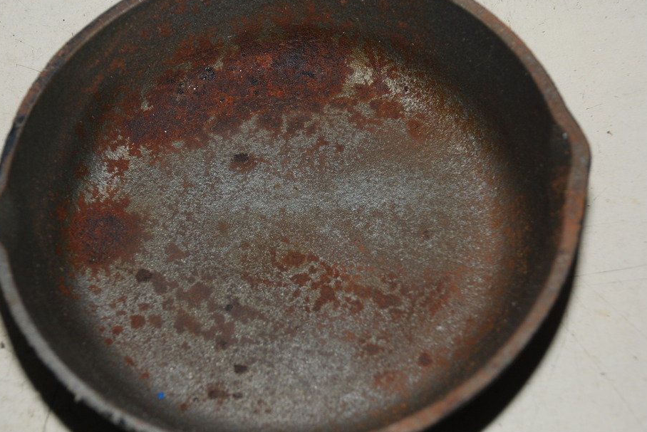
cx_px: 286
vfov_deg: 15.6
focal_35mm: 88
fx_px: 1583
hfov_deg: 23.1
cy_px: 224
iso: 200
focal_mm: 52
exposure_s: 1/60
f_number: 5
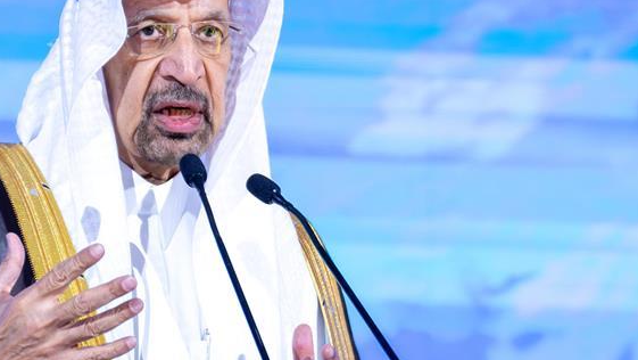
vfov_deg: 5.8
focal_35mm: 209
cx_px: 318
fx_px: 3537
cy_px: 204
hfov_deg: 10.3
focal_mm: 70
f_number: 2.8
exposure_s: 1/800
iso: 5000
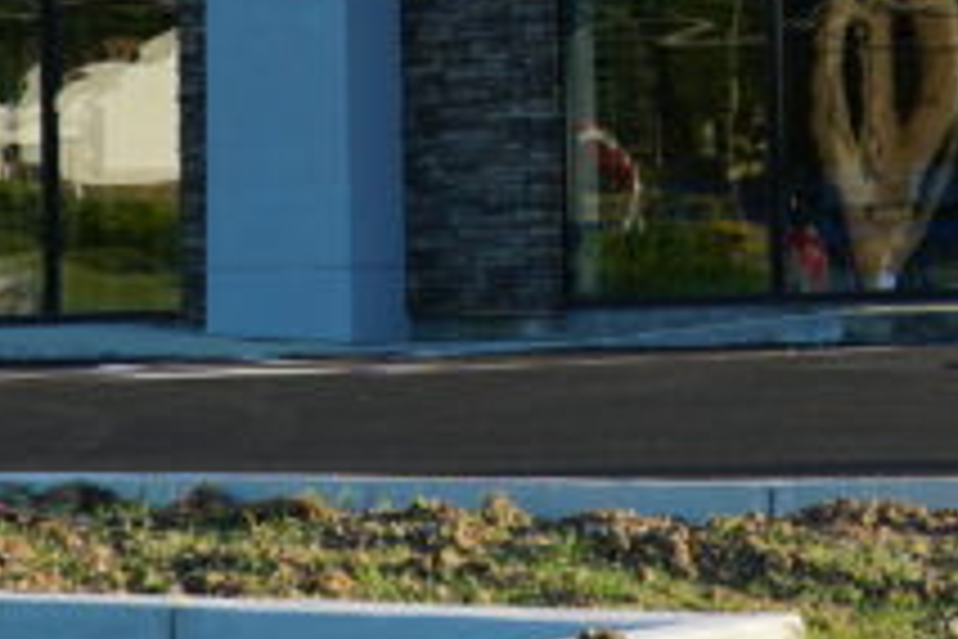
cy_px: -115
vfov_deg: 7.9
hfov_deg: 11.9
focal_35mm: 173
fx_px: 4603
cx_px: 711
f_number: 5
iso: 100
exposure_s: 1/200
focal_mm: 24
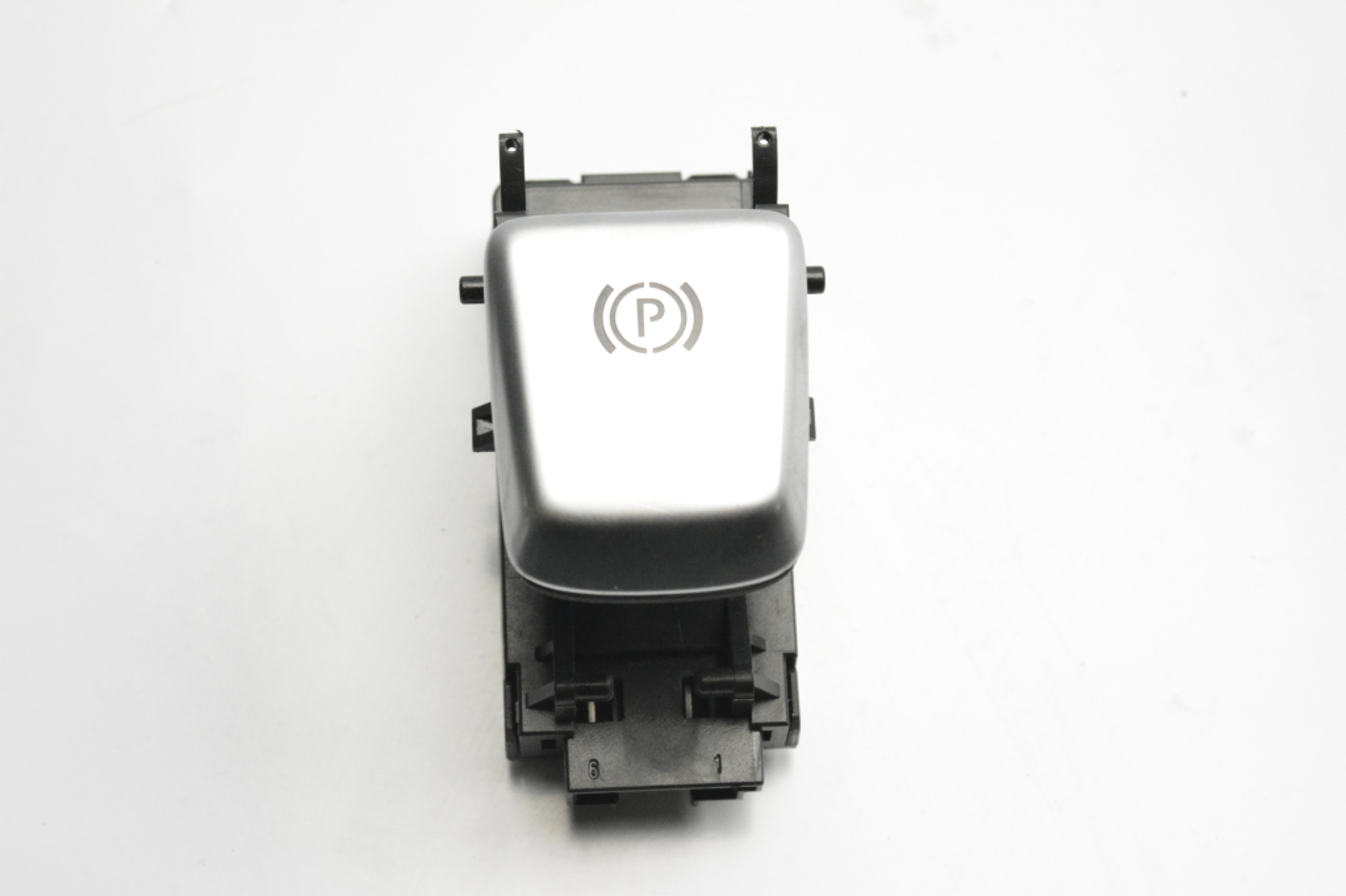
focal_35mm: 82
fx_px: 3083
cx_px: 673
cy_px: 448
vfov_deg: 16.5
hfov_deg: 24.6
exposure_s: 1/400
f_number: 10
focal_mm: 55
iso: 6400
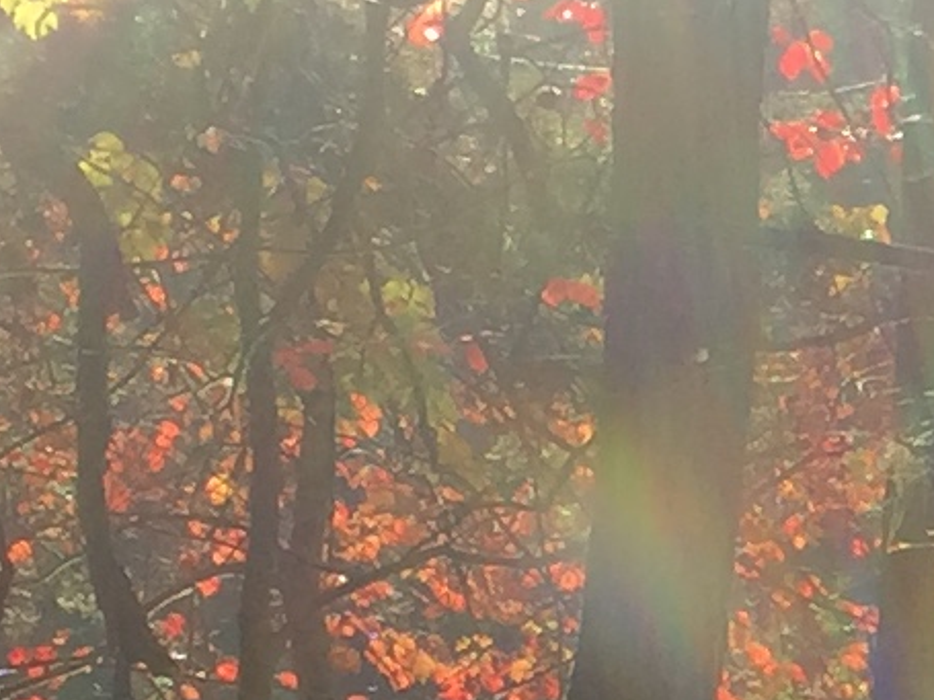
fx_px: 5611
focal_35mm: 208
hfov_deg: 9.0
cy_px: 1055
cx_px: 1876
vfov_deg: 7.0
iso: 32
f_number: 2.2
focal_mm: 4.15
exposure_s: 1/746
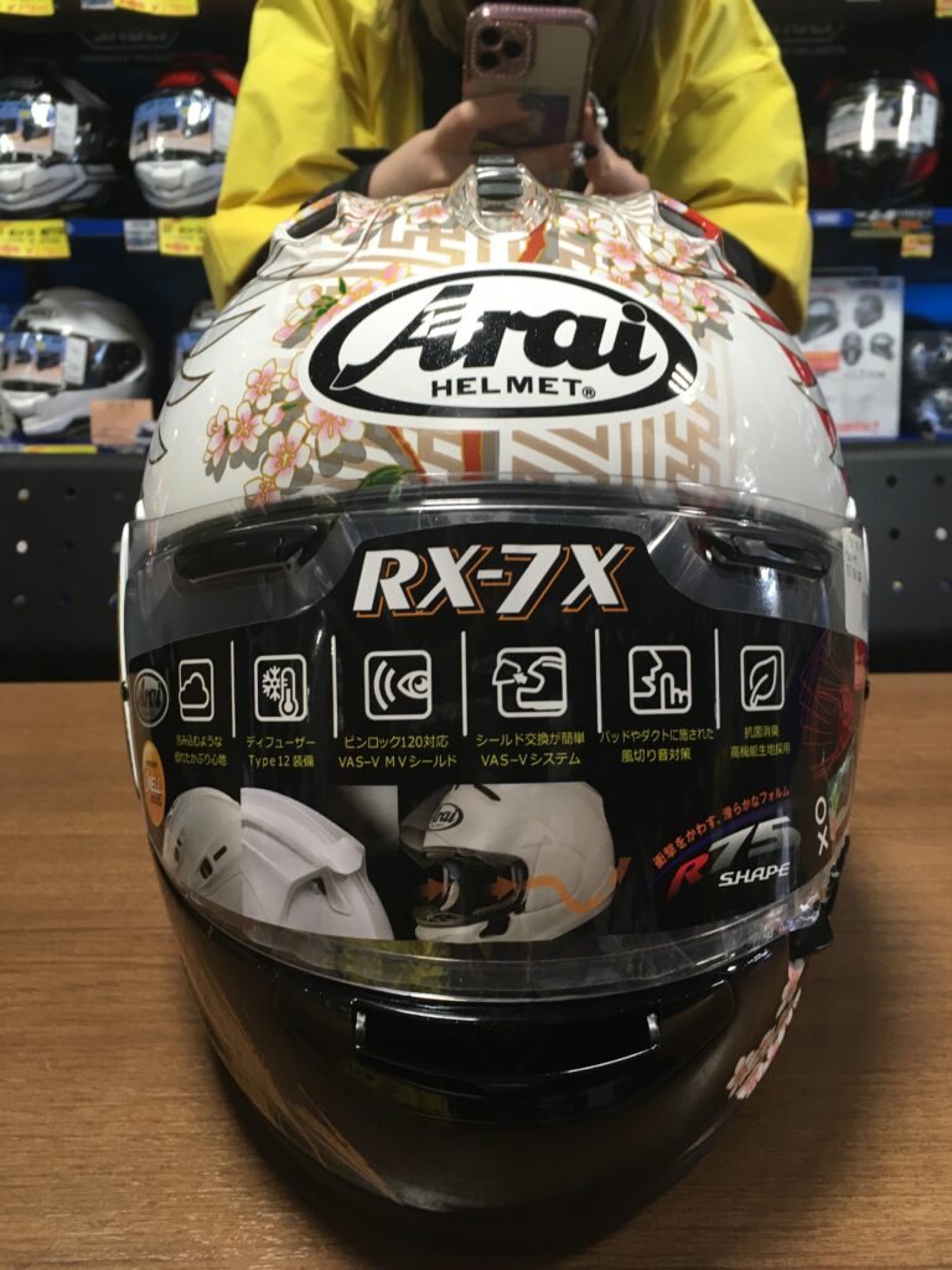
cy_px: 635
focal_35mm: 29
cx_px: 476
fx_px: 1063
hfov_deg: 48.2
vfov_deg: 61.7
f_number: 2.2
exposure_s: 1/30
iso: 80
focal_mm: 4.15
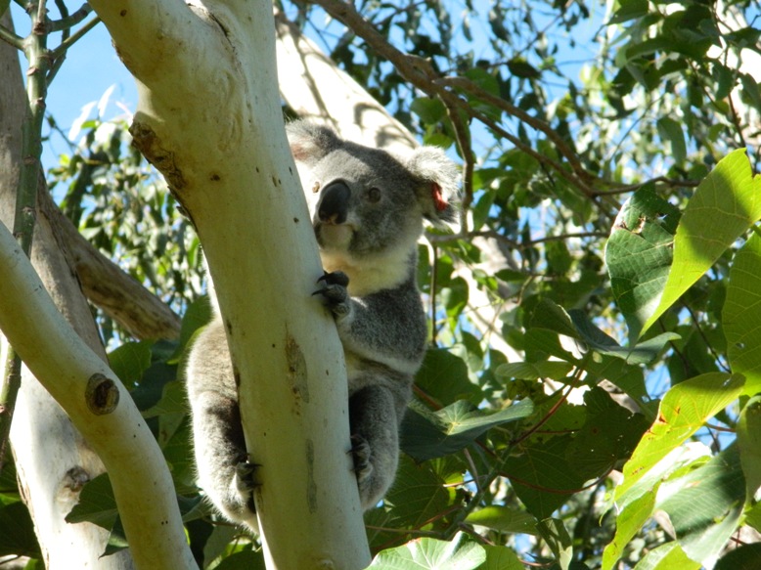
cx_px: 380
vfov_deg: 6.7
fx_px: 4857
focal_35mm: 221
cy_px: 285
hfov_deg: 9.0
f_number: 5.4
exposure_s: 1/400
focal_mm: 39.7
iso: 400
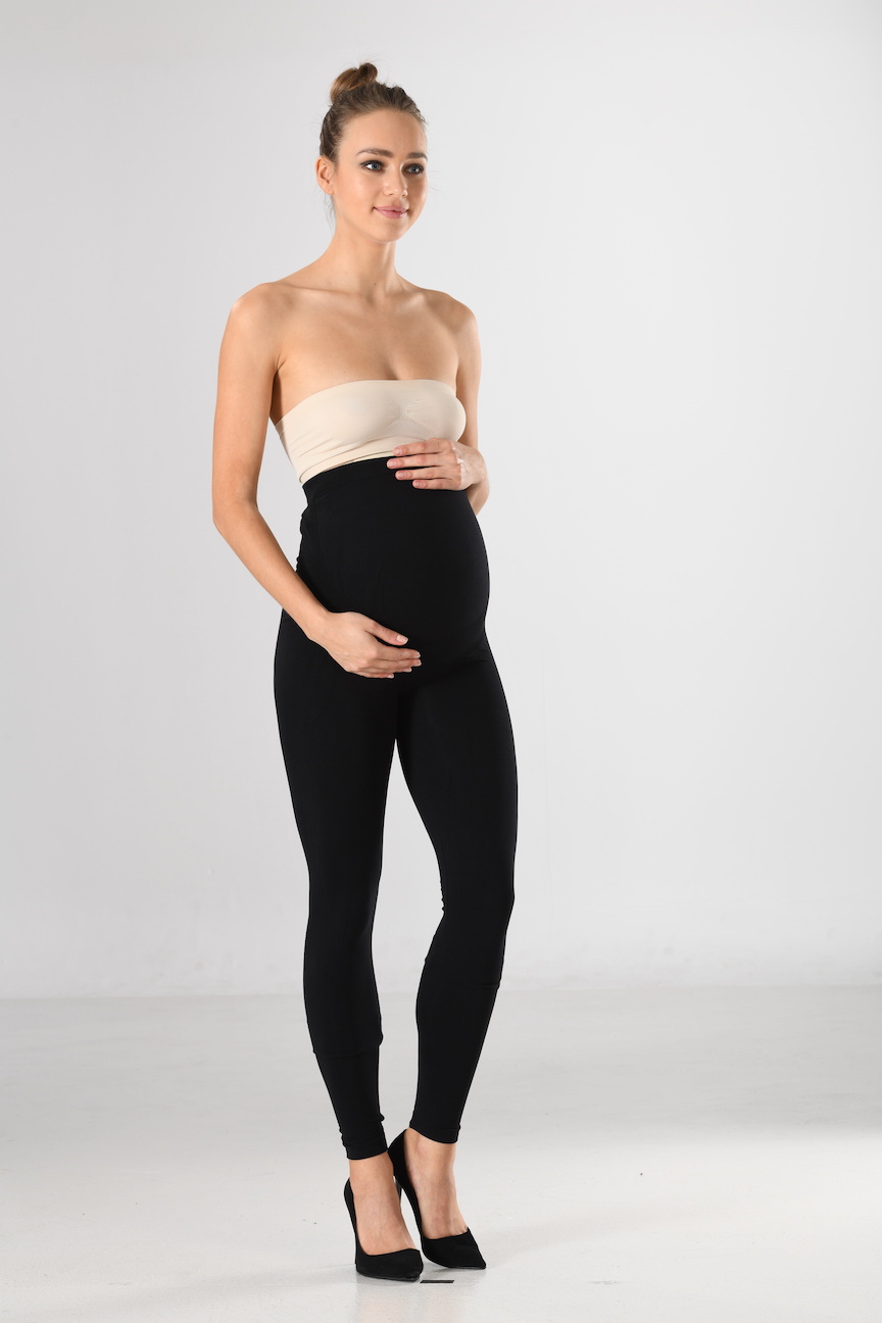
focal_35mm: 100
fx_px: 3675
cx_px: 441
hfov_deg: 13.7
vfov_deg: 20.4
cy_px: 662
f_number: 11
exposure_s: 1/125
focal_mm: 100
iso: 100
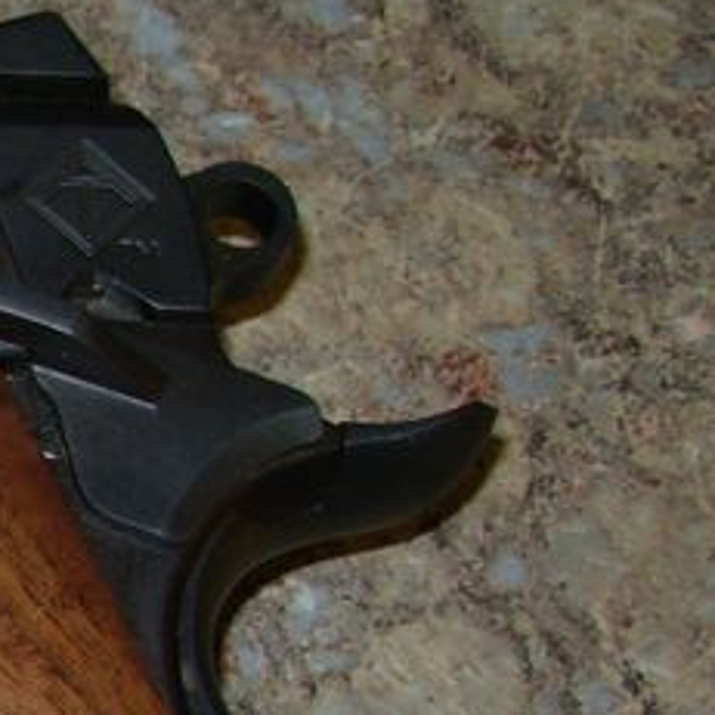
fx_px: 3061
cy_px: 834
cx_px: -675
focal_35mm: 131
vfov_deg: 13.0
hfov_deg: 12.0
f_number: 2.9
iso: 50
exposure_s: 1/32
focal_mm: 6.3
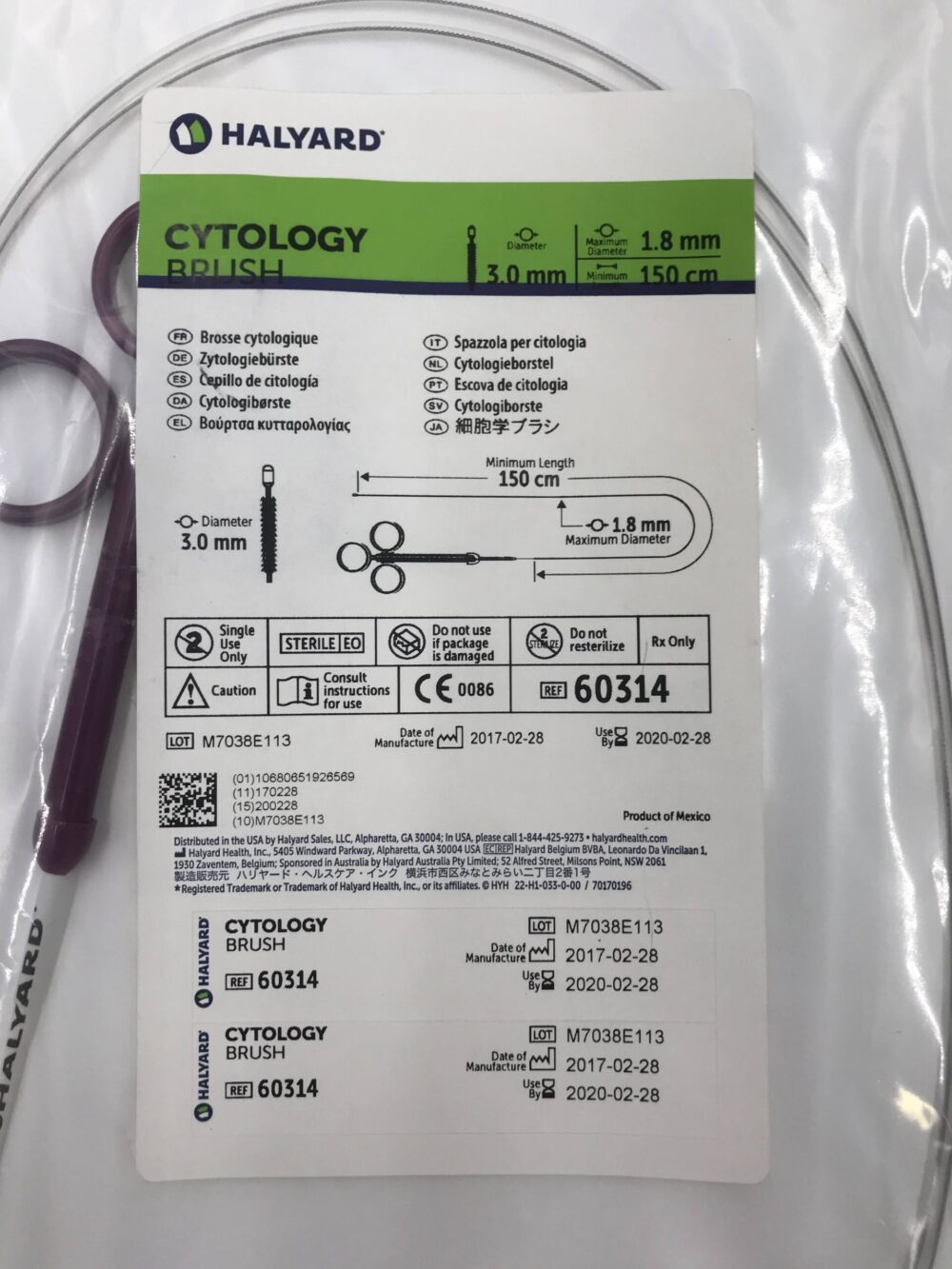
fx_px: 1027
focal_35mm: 28
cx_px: 476
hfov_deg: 49.8
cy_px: 634
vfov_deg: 63.4
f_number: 1.8
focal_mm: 3.99
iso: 32
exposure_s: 1/60
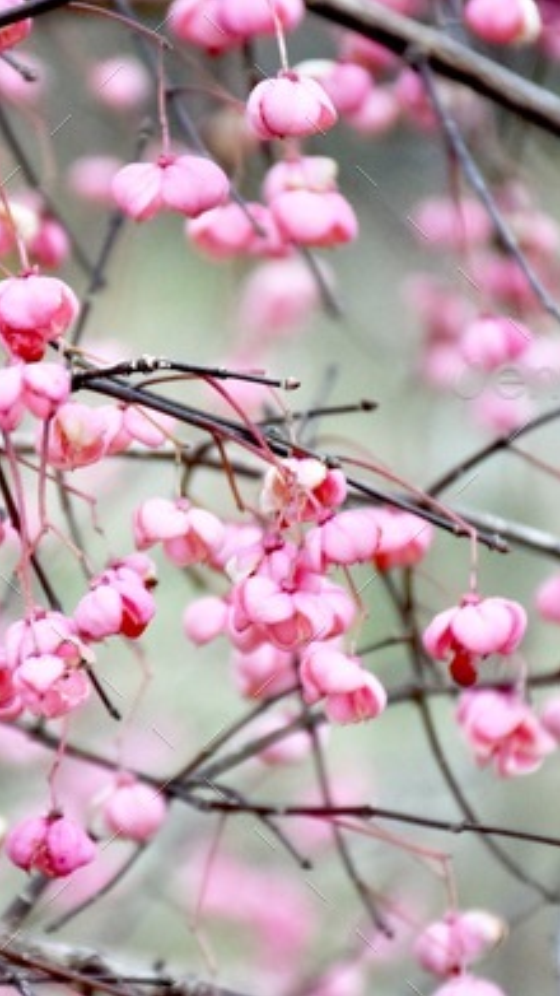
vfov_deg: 6.5
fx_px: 8762
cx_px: 176
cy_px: 498
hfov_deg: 3.7
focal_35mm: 332
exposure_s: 1/125
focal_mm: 140
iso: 1800
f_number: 5.6
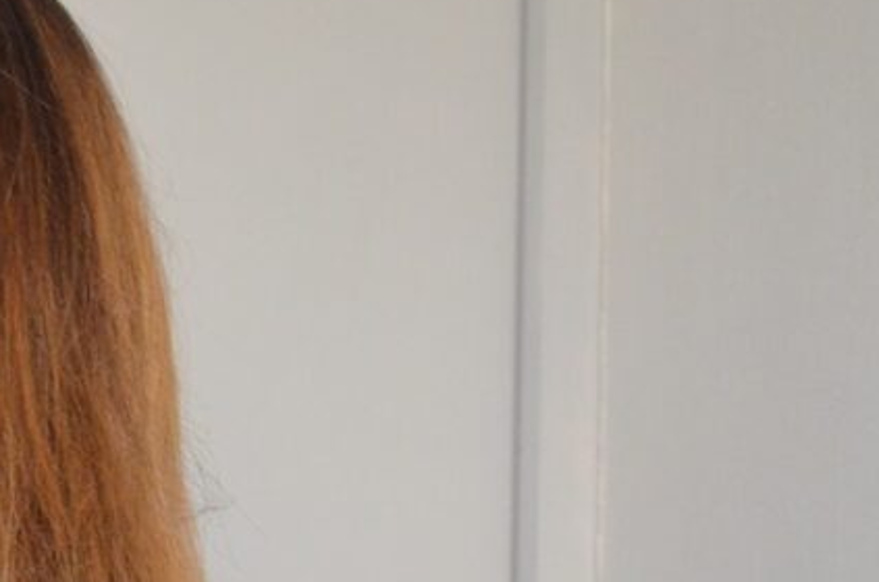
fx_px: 2655
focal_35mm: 109
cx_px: -102
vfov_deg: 12.4
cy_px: 507
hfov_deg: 18.1
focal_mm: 30
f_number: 4.5
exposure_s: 1/60
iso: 3200
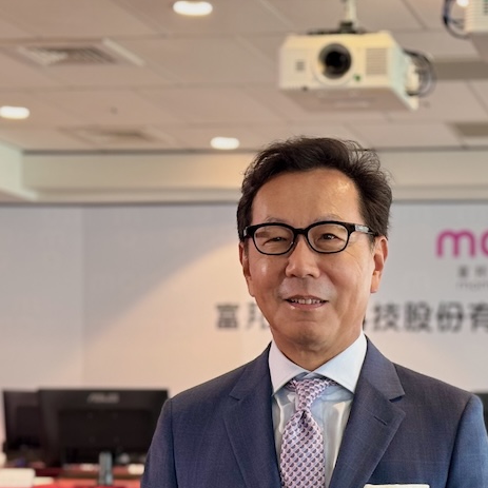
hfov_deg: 15.7
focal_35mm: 110
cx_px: 379
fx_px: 1754
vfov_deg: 15.6
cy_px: 472
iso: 100
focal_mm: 6.76
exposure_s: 1/60
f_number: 1.78
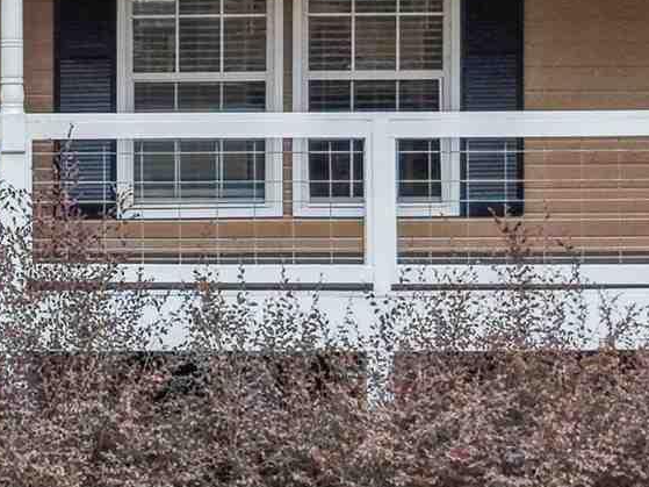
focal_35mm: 132
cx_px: -163
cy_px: 300
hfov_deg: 14.4
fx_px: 2474
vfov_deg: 11.2
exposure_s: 1/800
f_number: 1.8
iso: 200
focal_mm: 8.7
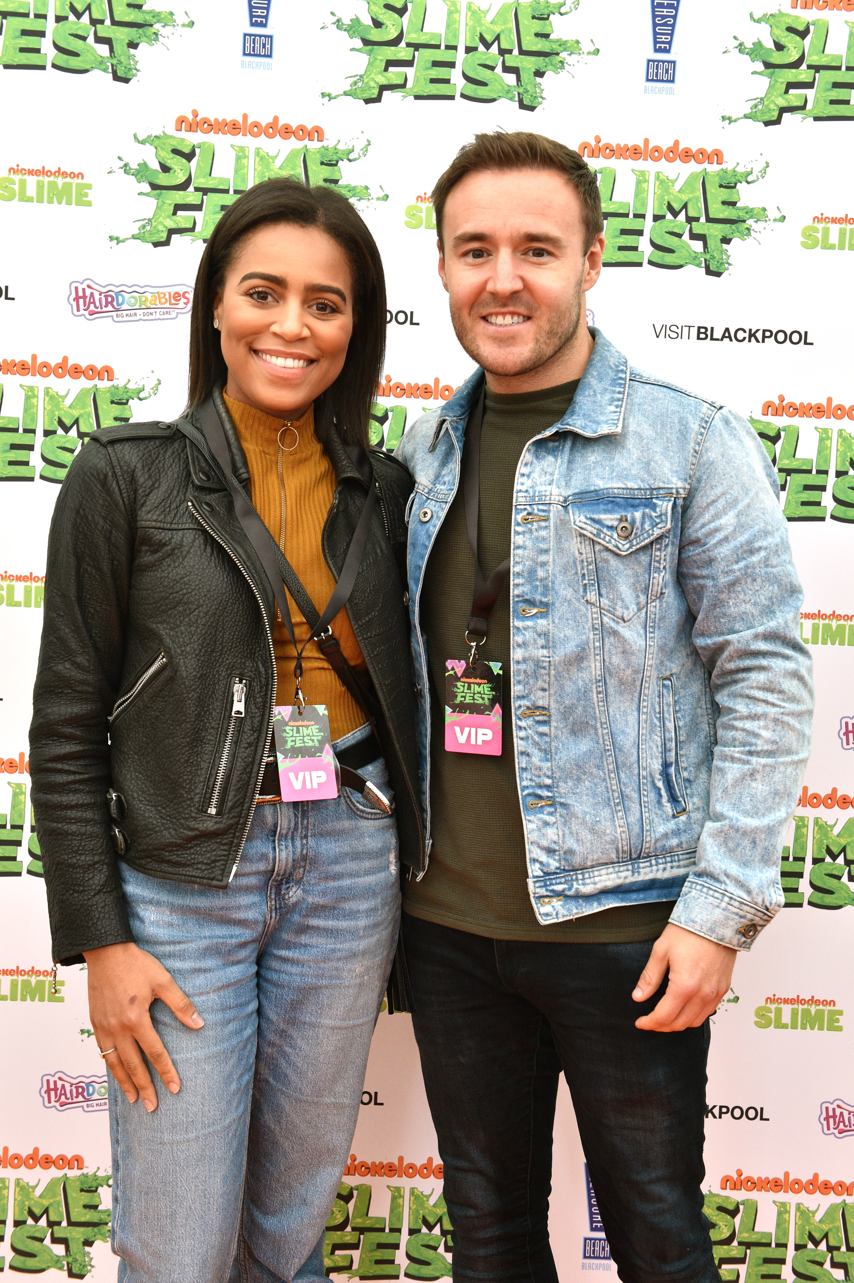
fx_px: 1603
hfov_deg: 29.8
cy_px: 642
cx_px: 427
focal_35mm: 45
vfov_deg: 43.6
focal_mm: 45
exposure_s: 1/250
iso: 2500
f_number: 6.3
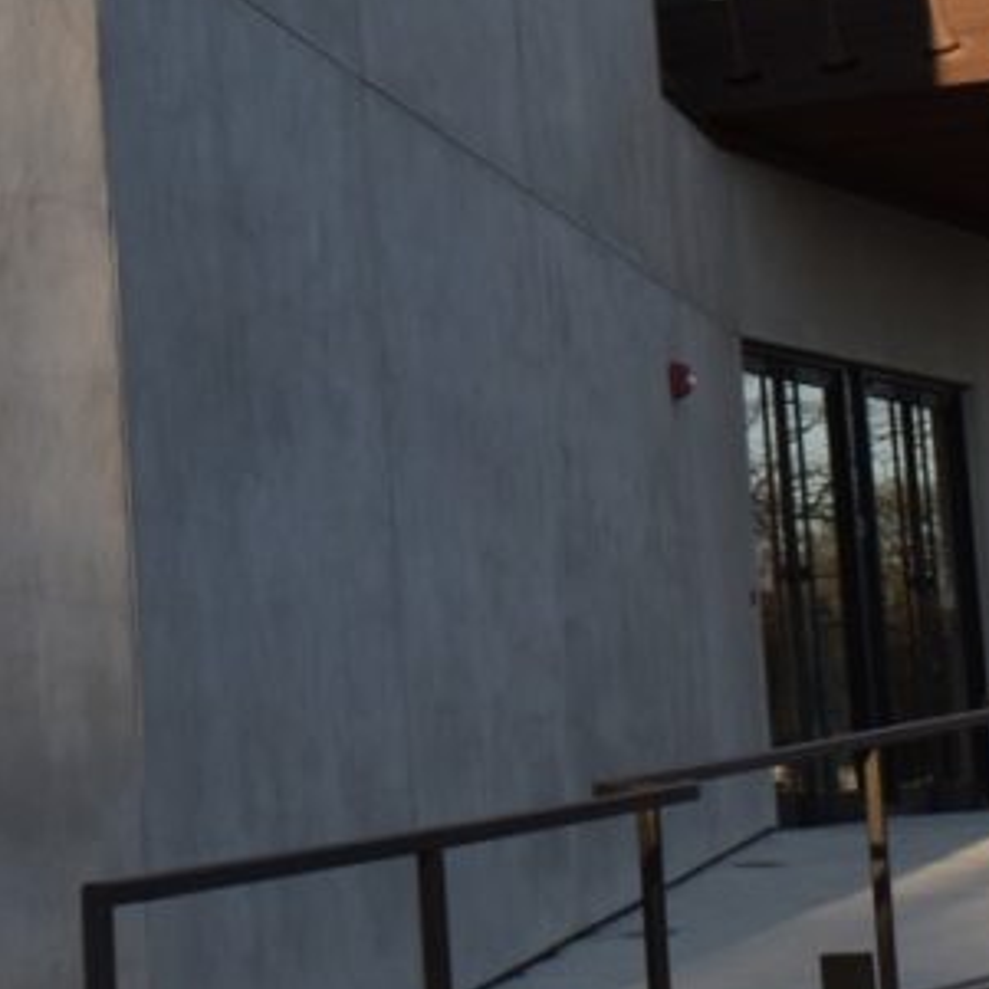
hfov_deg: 14.2
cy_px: 79
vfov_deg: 14.7
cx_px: -329
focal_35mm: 117
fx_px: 3782
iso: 280
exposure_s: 1/250
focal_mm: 18
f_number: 8
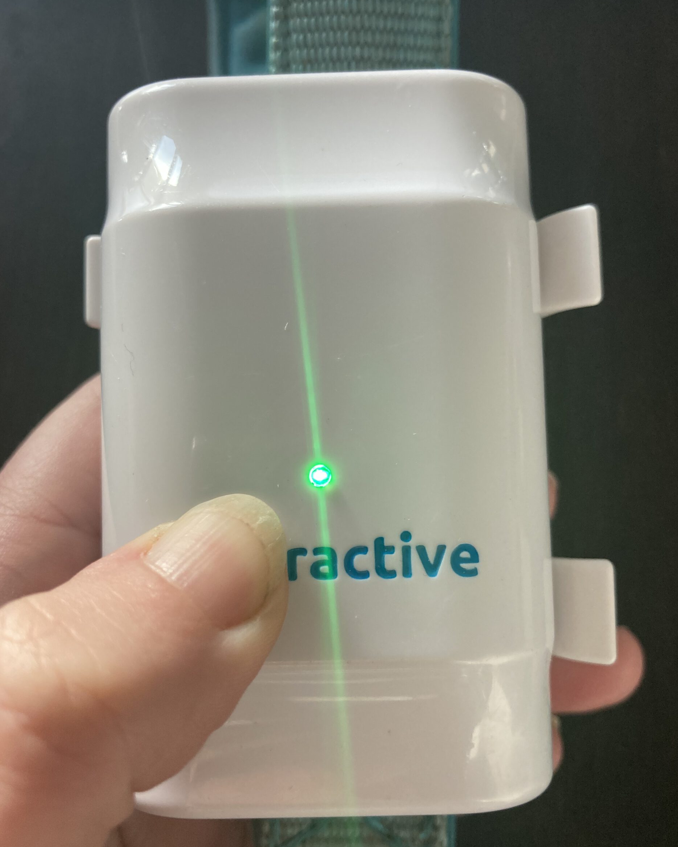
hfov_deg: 48.5
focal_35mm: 30
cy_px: 439
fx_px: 752
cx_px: 331
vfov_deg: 58.8
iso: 80
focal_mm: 3.99
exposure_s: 1/74
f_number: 1.8
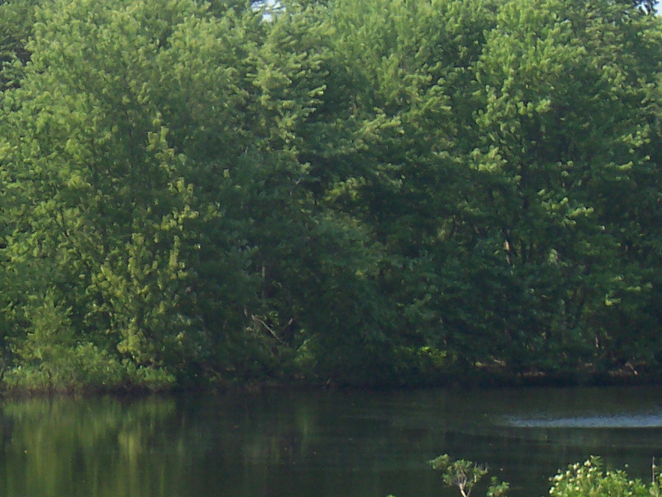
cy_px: 387
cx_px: 321
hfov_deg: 7.0
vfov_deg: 5.3
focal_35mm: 282
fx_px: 5394
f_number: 5.6
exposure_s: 1/250
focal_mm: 18
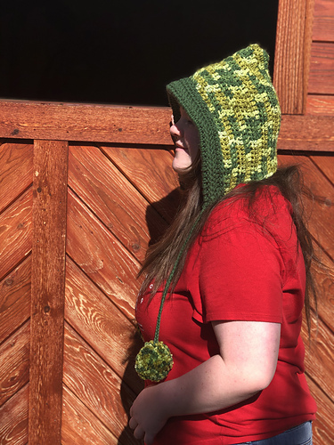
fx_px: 733
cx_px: 167
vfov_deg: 33.8
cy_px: 222
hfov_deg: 25.7
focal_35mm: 57
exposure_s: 1/496
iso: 20
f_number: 2.8
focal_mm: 6.6
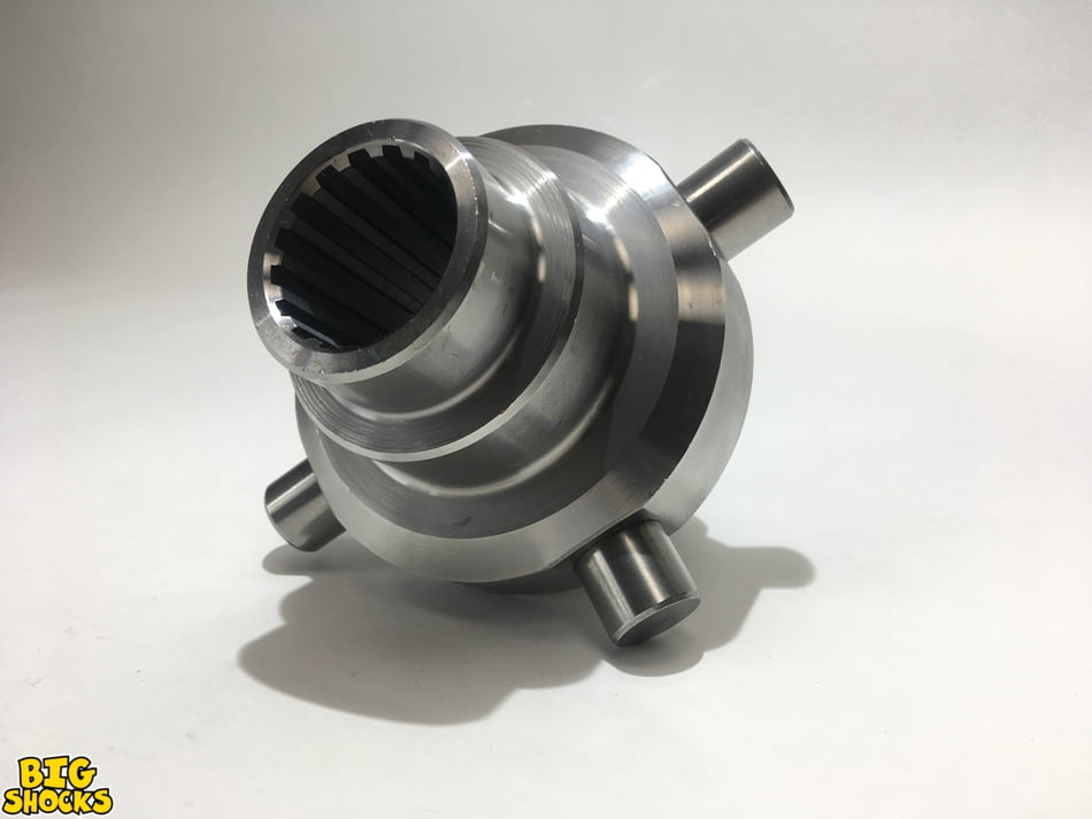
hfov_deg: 61.6
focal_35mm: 29
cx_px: 546
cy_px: 410
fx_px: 915
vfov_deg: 48.2
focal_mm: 4.15
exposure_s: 1/120
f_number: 2.2
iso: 32
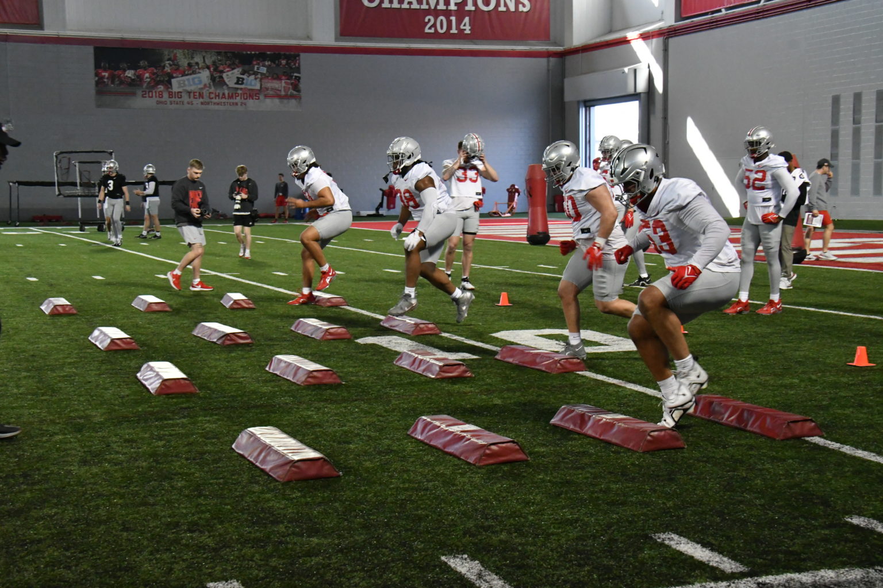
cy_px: 294
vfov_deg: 22.6
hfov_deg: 33.4
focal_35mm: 60
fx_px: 1472
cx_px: 442
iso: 5000
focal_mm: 40
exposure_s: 1/320
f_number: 8
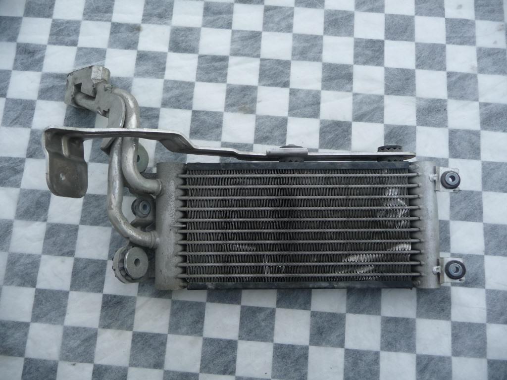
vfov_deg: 49.7
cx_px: 254
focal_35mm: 28
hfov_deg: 63.4
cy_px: 190
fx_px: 410
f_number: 3.3
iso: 100
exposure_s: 1/125
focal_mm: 4.7
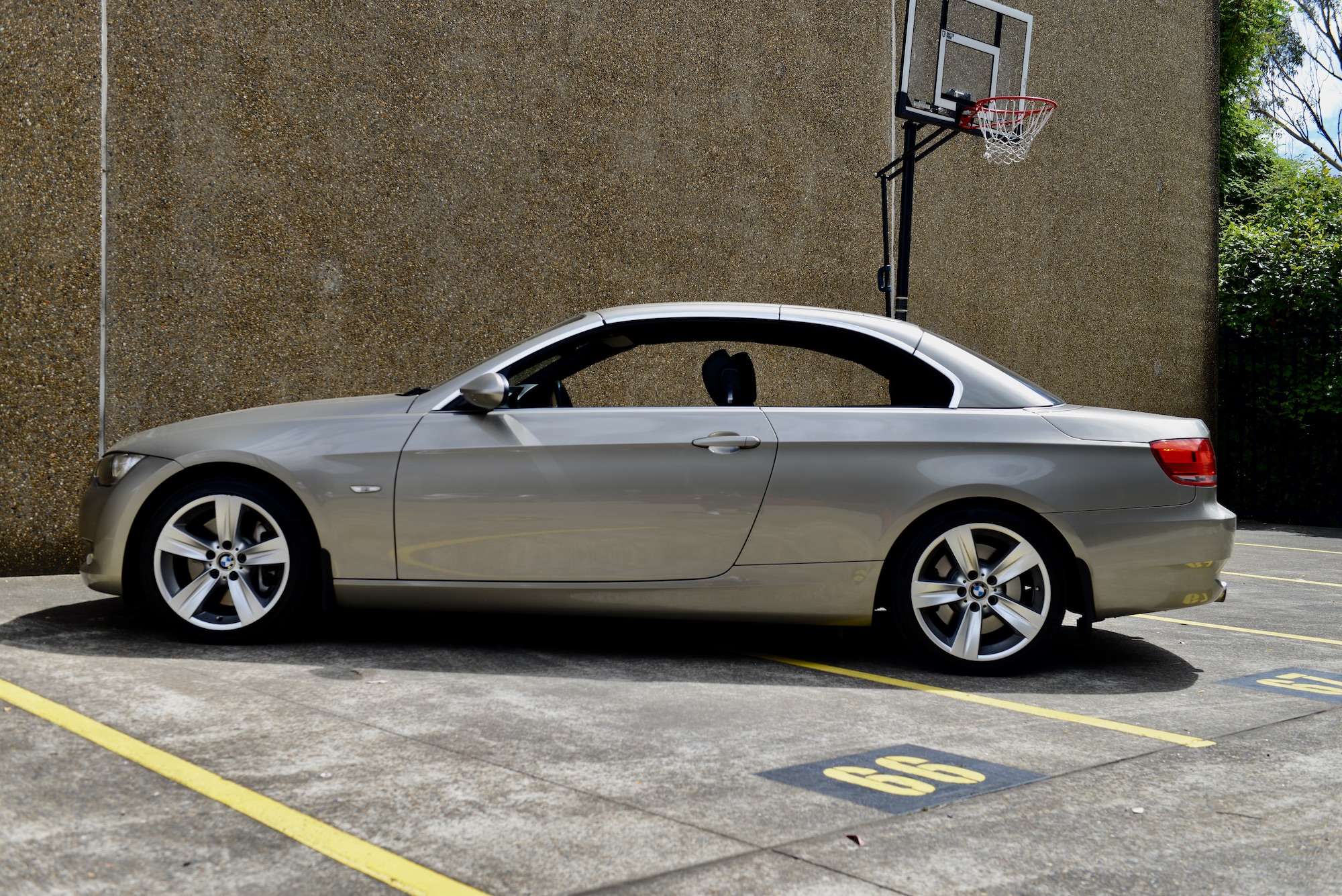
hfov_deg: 48.4
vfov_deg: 33.4
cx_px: 671
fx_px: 1492
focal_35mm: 40
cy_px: 448
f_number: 6.3
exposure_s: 1/250
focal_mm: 40
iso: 100
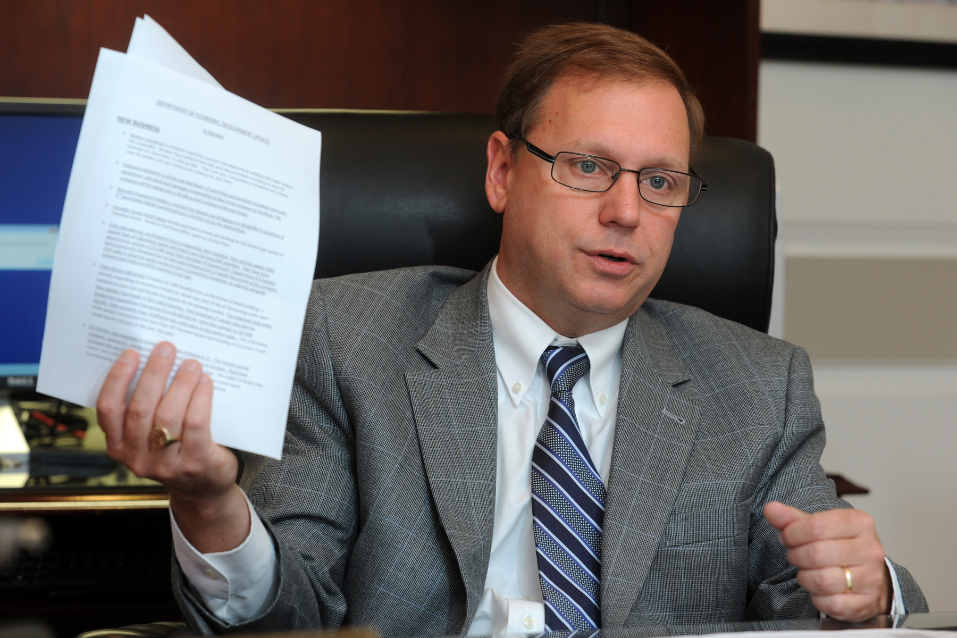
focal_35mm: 105
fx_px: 2791
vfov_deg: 13.0
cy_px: 319
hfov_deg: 19.5
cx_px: 478
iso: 800
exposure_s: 1/60
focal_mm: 105
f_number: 5.6
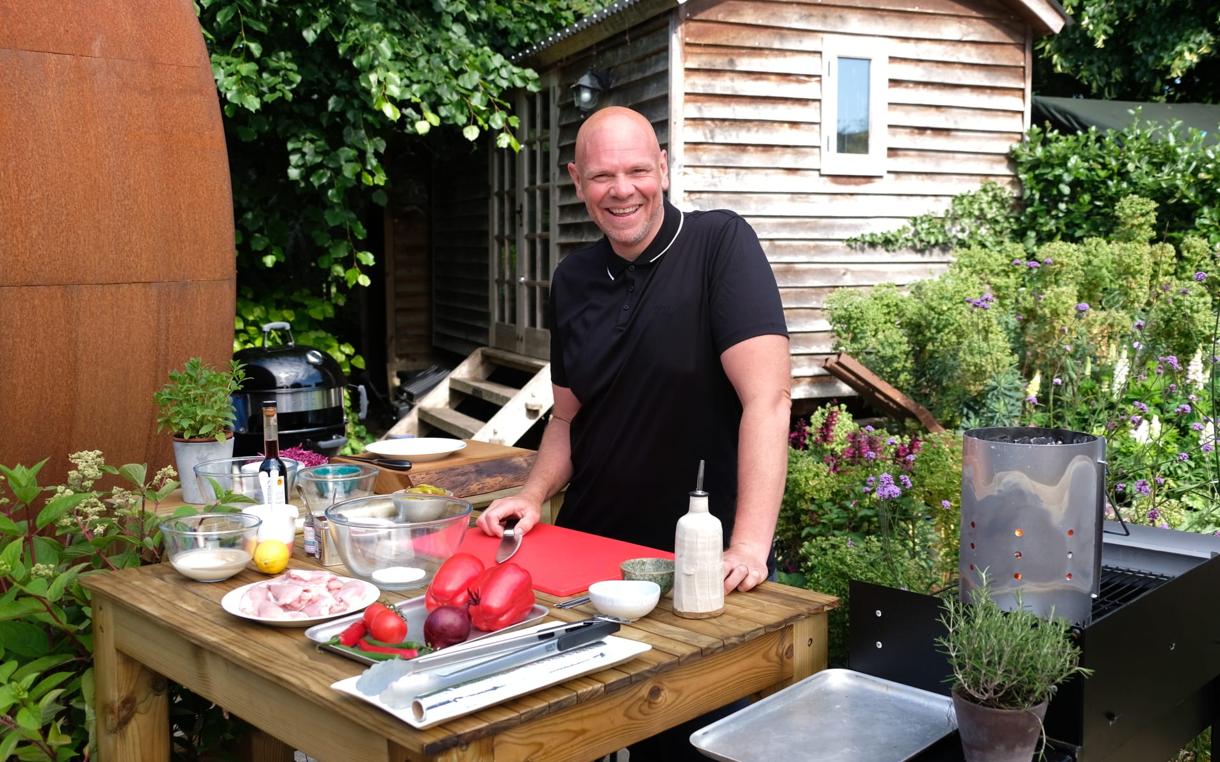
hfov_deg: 52.7
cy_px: 366
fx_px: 1230
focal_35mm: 37
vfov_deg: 34.4
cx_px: 609
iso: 100
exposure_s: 1/160
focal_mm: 24.3
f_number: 4
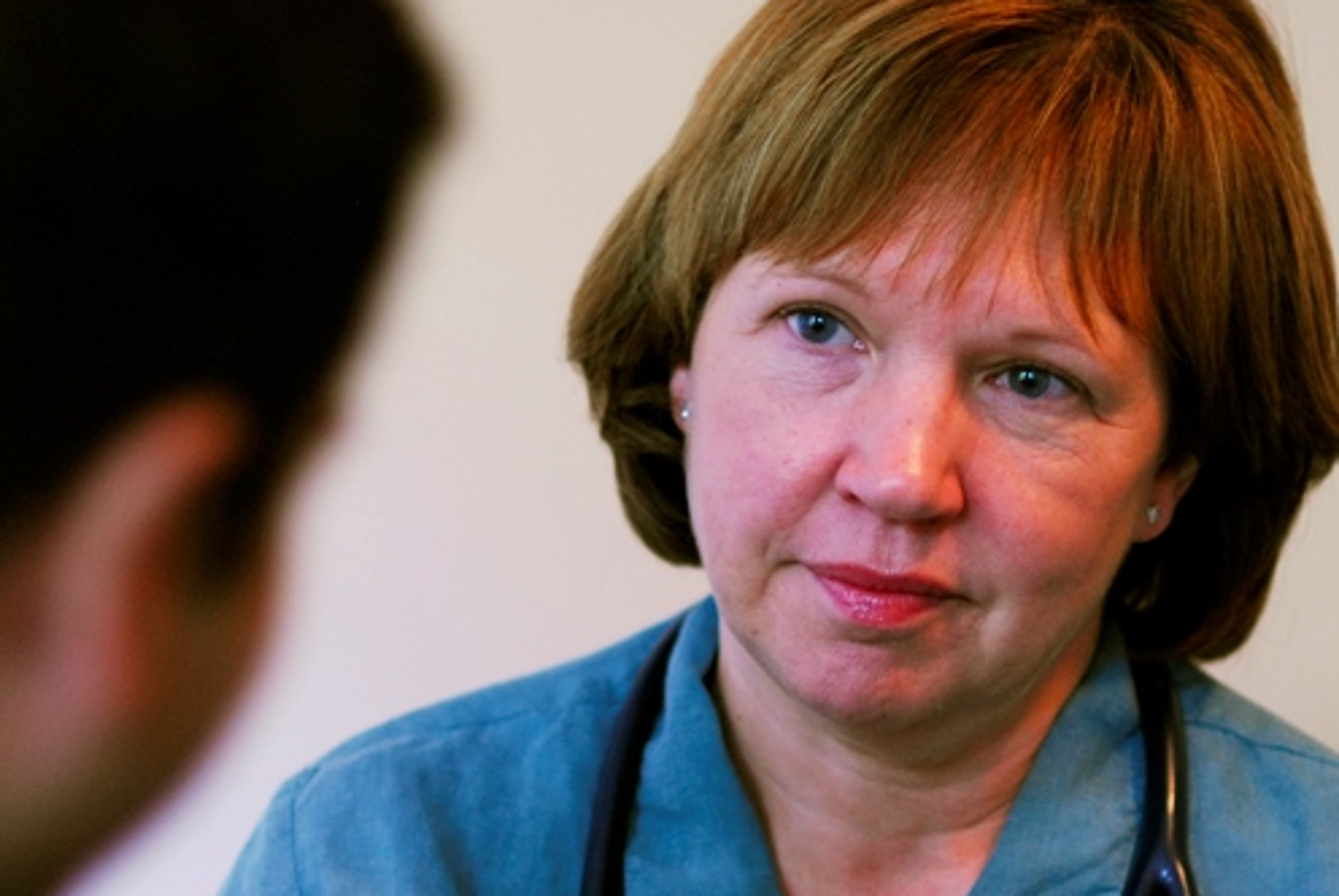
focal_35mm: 206
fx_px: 7664
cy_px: 707
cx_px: 721
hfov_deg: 10.0
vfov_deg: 6.7
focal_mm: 85
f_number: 1.8
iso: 500
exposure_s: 1/100
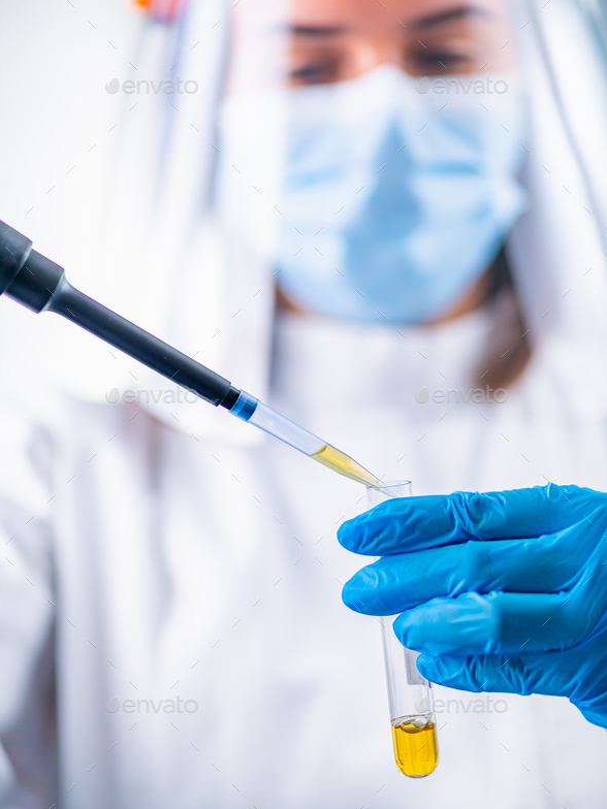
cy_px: 387
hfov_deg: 13.0
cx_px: 304
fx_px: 2665
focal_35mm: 114
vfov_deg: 17.3
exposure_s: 1/160
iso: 125
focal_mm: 105
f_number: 3.5
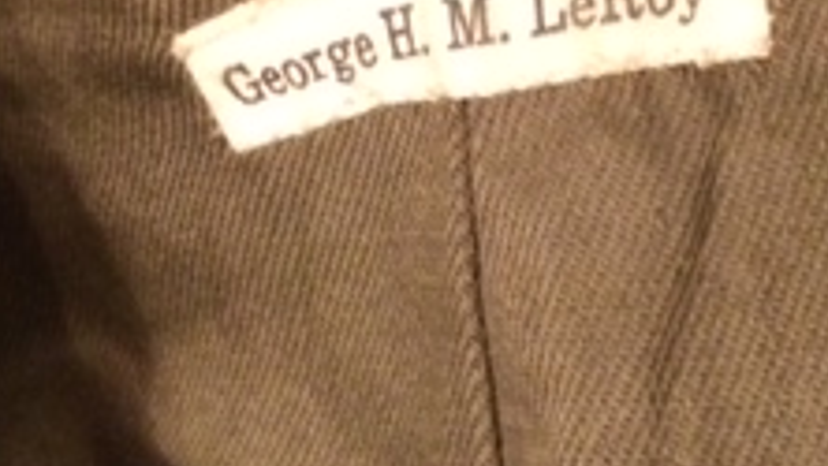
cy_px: 67
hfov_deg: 23.4
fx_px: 1998
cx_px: 366
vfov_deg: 13.2
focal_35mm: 91
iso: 640
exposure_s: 1/15
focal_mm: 4.15
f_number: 2.2
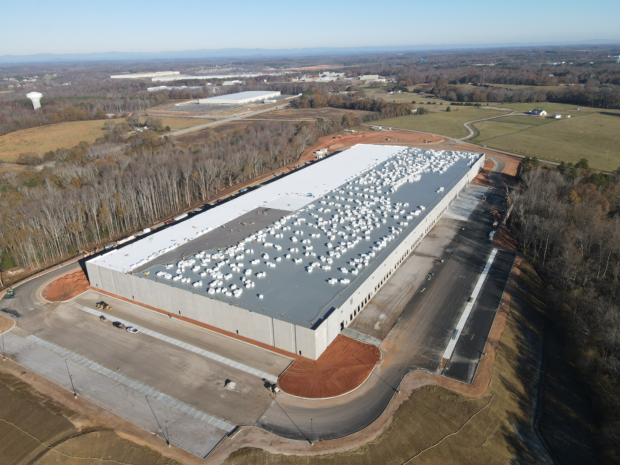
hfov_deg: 71.6
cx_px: 310
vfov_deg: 56.8
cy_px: 232
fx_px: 430
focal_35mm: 24
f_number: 2.8
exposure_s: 1/640
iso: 100
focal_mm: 4.5
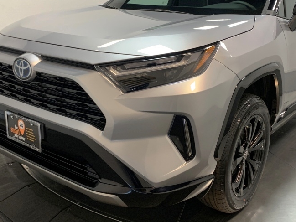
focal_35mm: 41
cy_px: 88
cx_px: 159
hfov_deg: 45.7
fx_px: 351
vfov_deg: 35.0
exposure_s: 1/60
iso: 200
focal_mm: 4.25
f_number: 1.8
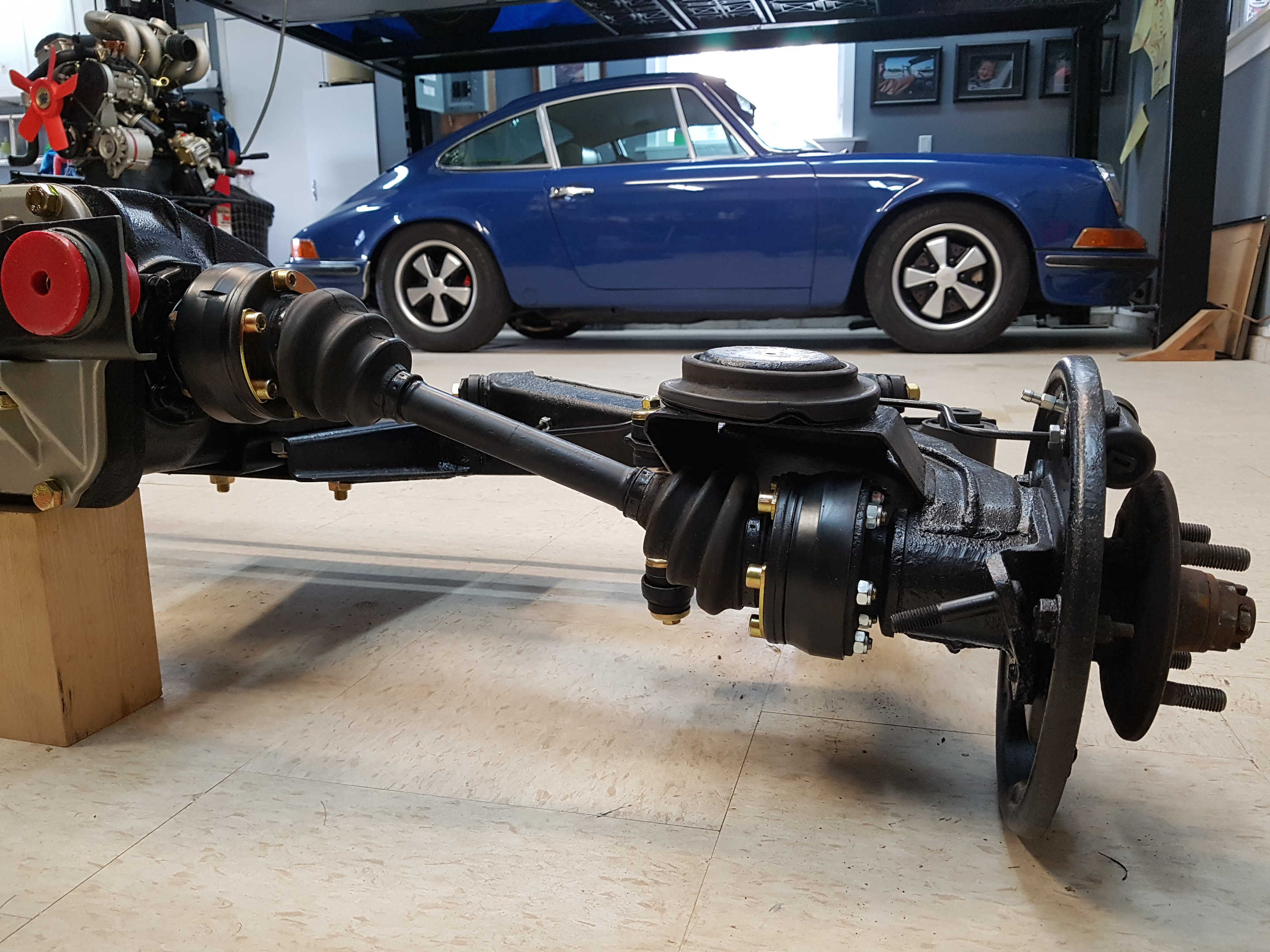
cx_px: 635
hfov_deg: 67.3
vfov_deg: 53.1
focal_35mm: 26
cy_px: 476
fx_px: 954
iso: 160
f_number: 1.7
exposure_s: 1/40
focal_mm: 4.2
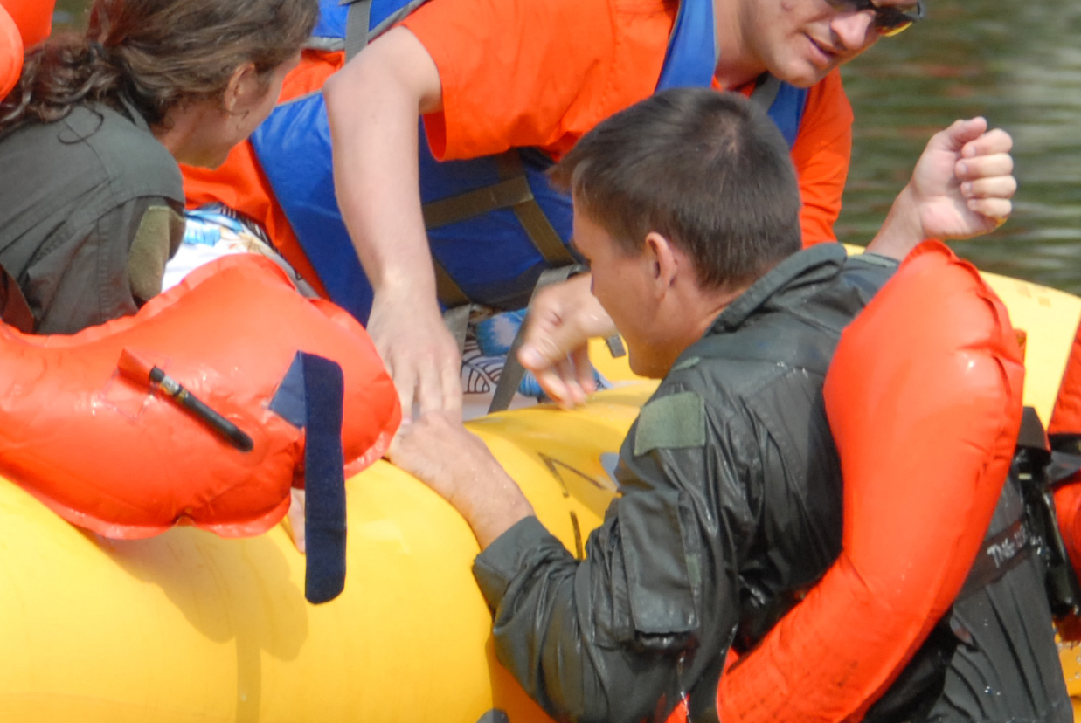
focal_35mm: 892
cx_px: 232
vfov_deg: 1.5
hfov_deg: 2.3
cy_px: 72
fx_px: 26816
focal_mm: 190
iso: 400
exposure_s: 1/350
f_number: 10
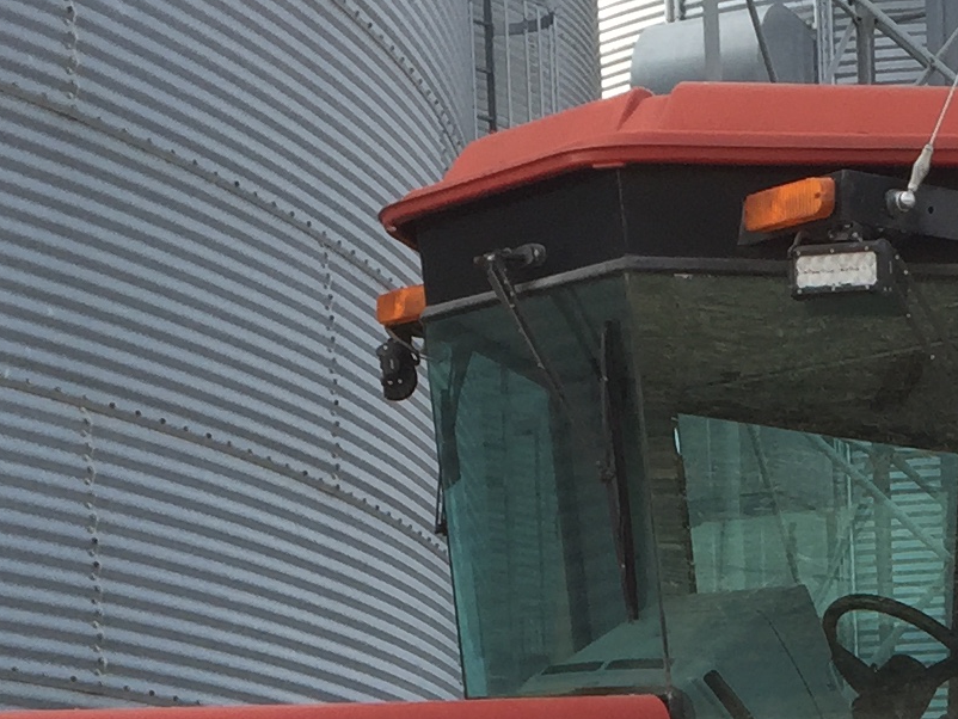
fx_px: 3267
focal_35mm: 118
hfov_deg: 16.6
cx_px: 720
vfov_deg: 11.6
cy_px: 1289
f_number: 2.2
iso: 32
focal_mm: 4.15
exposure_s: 1/807
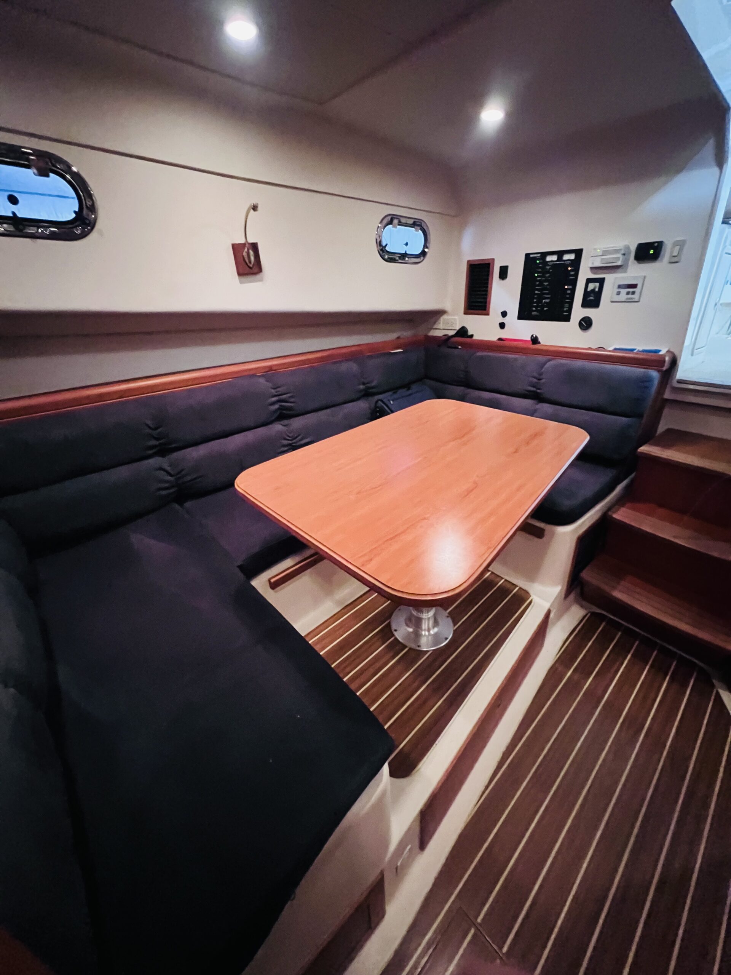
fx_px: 366
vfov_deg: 106.2
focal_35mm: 13
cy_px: 488
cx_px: 366
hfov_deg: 89.9
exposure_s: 1/30
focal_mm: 1.57
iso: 1000
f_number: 1.8
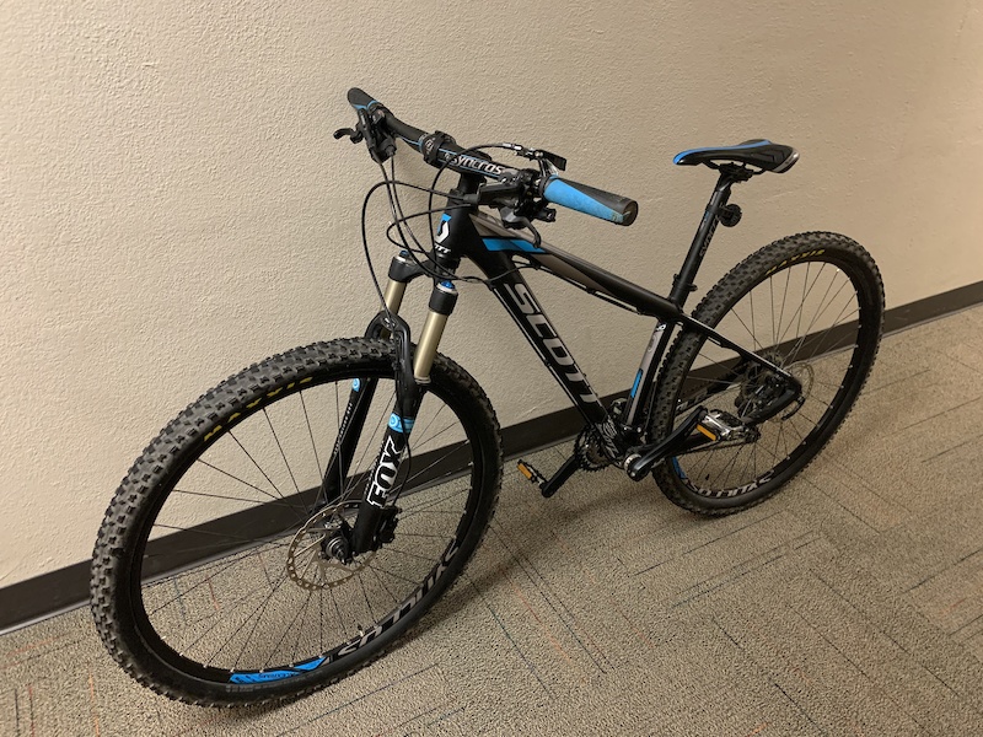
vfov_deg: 53.1
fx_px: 738
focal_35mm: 26
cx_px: 492
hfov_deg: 67.3
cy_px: 368
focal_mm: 4.25
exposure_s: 1/40
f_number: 1.8
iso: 320
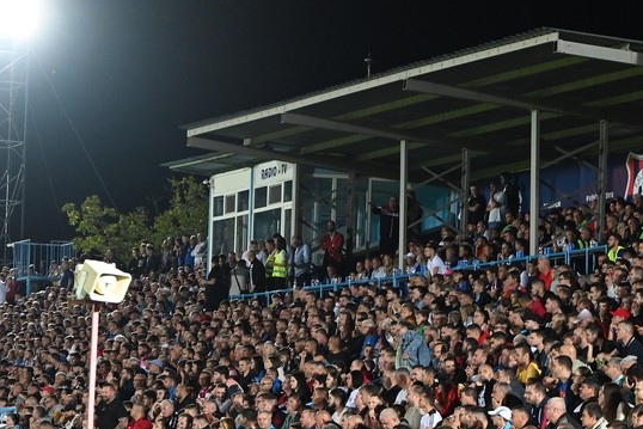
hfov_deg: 11.3
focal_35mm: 182
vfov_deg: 7.5
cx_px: 424
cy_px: 229
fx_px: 3251
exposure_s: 1/500
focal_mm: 70
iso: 4000
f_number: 2.8
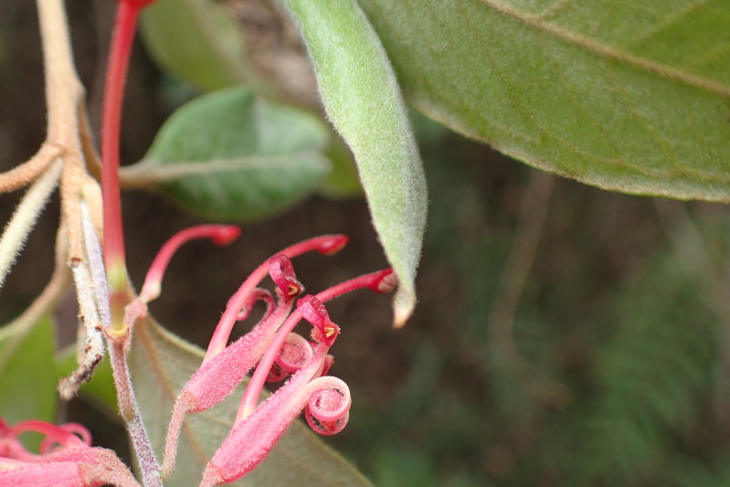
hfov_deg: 48.3
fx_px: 811
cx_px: 305
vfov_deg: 33.0
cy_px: 336
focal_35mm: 40
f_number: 2.3
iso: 100
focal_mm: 5.5
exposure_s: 1/200
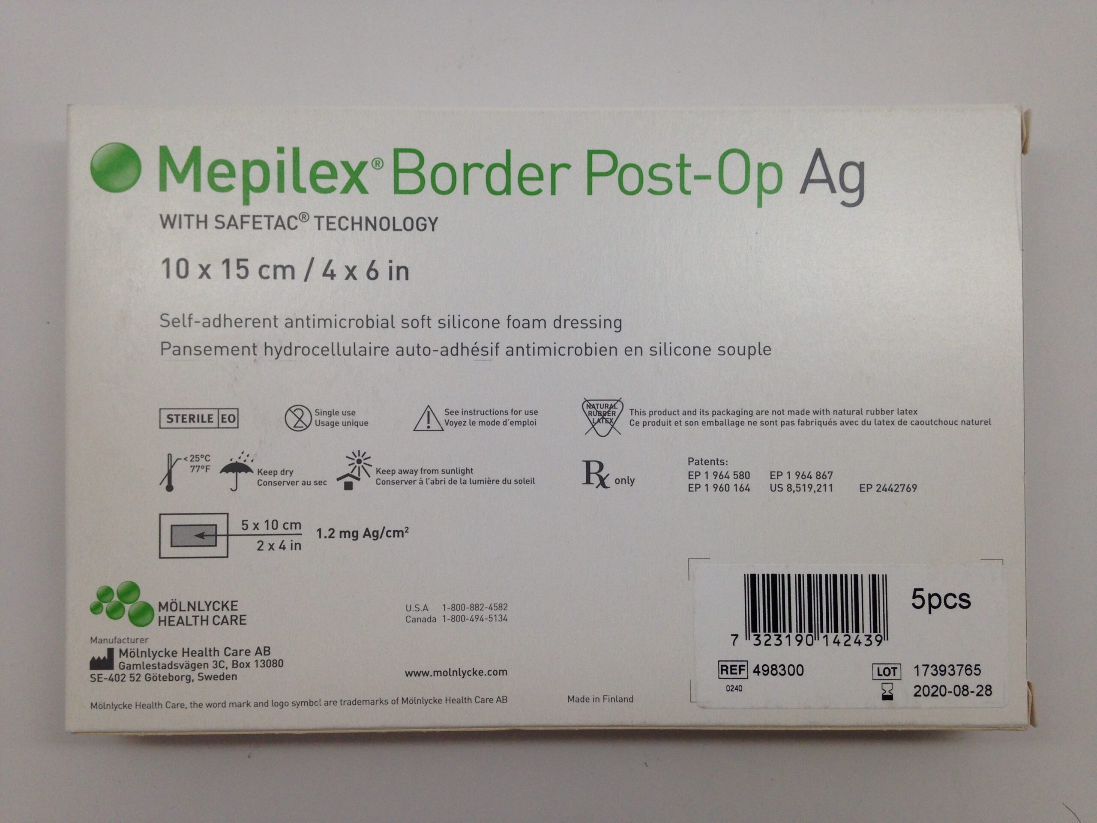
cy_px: 412
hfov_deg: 55.4
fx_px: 1046
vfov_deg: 42.9
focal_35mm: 33
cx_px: 548
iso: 80
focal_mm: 4.12
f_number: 2.4
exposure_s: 1/120
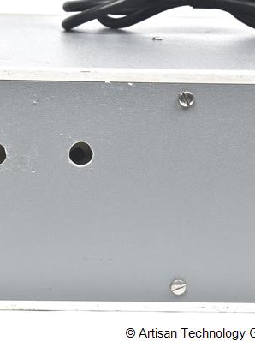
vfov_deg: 16.5
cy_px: 170
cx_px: 35
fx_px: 1177
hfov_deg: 12.3
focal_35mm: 120
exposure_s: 1/200
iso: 200
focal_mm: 55
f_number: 13
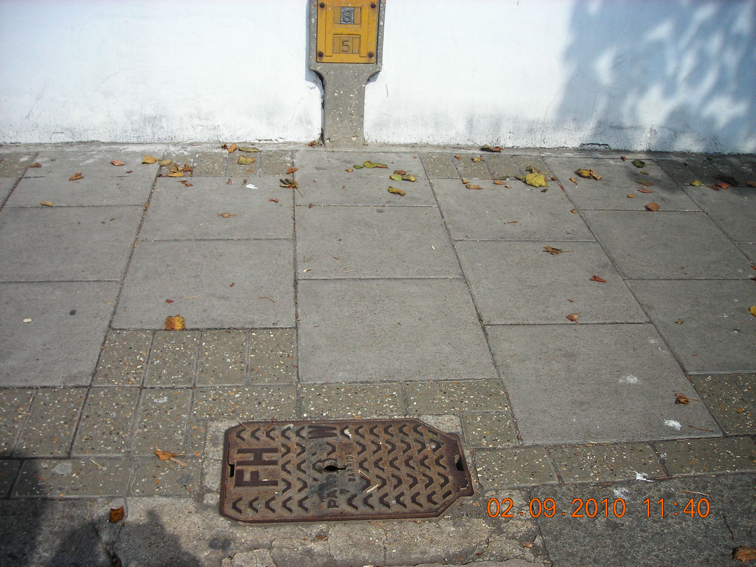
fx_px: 830
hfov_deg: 49.0
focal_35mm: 38
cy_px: 284
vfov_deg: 37.7
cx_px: 378
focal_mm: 6.3
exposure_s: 1/868
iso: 50
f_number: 3.2
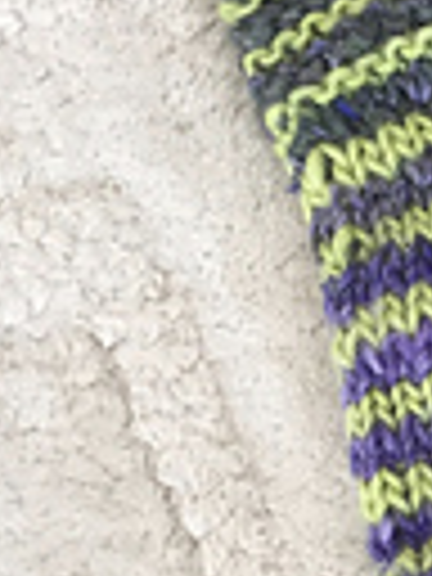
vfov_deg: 16.8
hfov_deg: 12.1
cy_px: 648
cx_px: 776
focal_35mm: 113
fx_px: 1880
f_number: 2.2
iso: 64
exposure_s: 1/30
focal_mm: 4.15
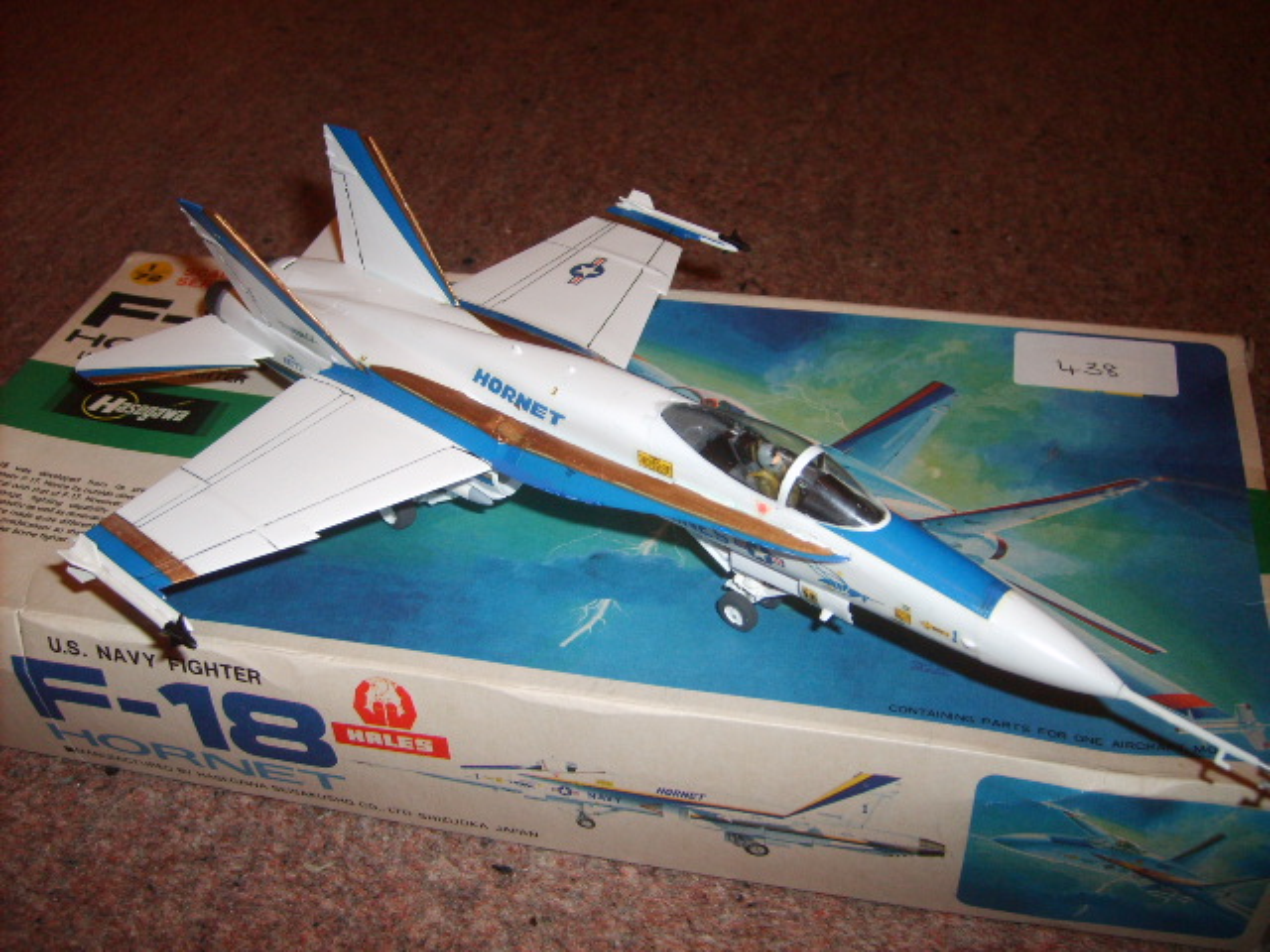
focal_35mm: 35
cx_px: 635
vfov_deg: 40.7
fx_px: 1284
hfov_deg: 52.6
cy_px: 476
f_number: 2.8
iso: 100
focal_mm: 5.8
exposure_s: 1/45
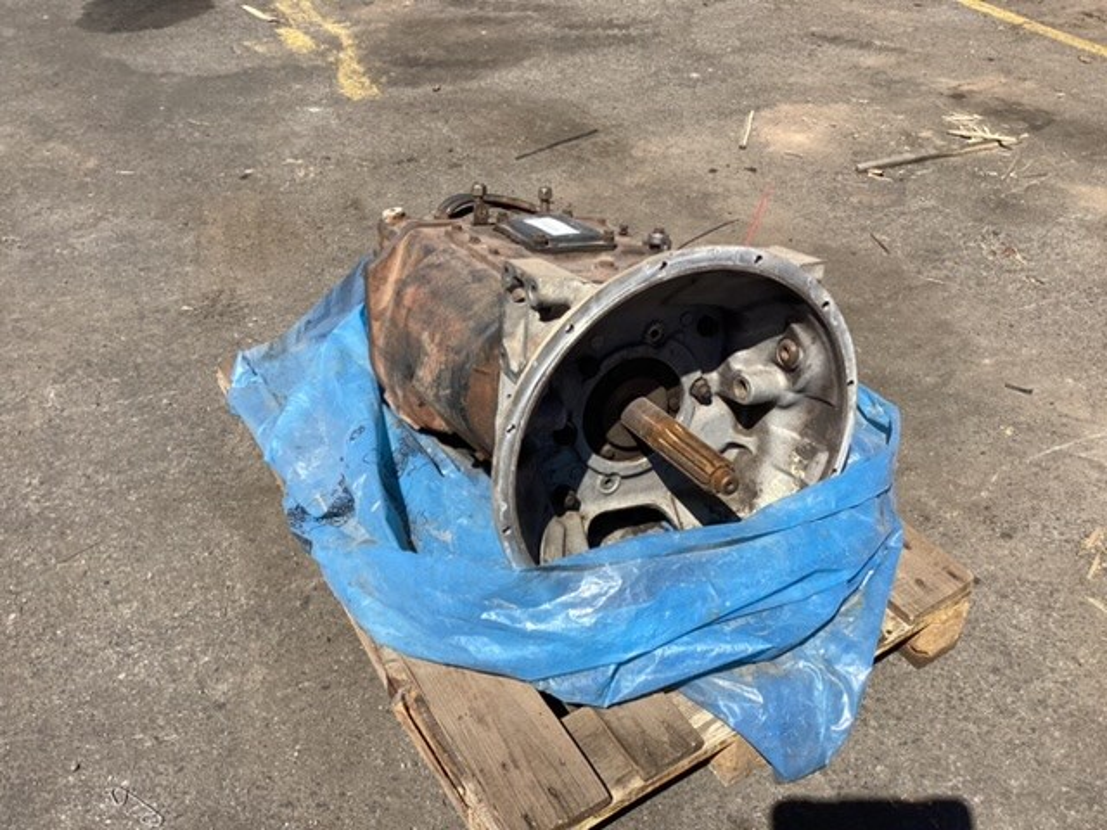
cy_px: 415
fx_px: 991
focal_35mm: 31
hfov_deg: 58.4
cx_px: 554
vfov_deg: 45.4
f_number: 2.4
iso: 25
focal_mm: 3.3
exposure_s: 1/1274
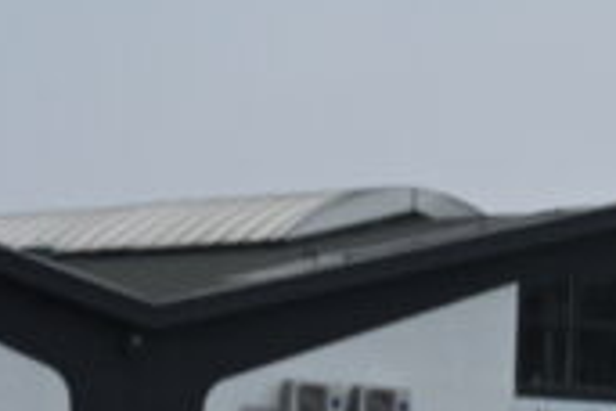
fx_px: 4722
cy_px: 838
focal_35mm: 276
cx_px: 1189
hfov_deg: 7.2
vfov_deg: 4.9
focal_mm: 46
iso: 500
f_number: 4
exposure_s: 1/125
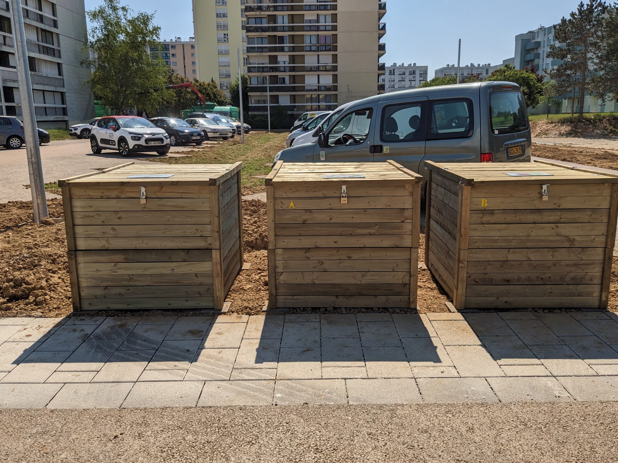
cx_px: 310
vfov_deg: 49.7
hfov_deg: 63.5
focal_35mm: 28
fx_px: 500
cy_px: 225
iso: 49
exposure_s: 1/4673
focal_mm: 4.38
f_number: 1.73
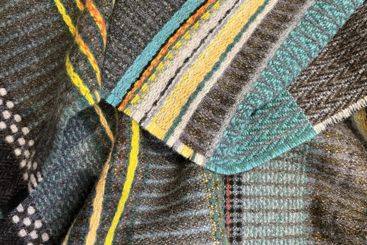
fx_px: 285
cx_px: 178
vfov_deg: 46.3
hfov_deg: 65.5
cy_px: 107
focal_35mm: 28
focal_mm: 5.1
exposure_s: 1/50
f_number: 1.6
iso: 250
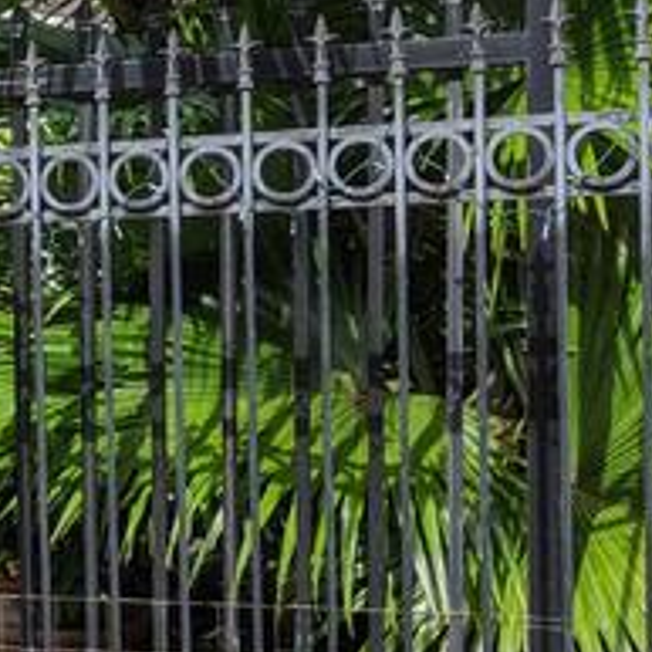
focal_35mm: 96
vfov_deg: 18.1
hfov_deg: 15.3
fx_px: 2046
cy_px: 404
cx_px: -557
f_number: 1.8
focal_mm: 4.44
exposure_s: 1/2611
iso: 59
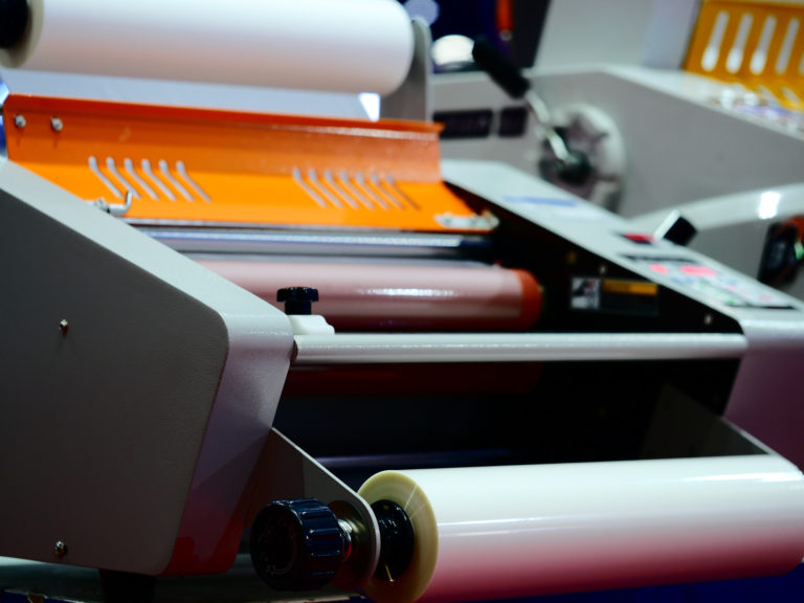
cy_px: 302
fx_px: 2787
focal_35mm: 120
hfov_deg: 16.4
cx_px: 402
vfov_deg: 12.3
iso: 400
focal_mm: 60
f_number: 2.8
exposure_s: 1/40
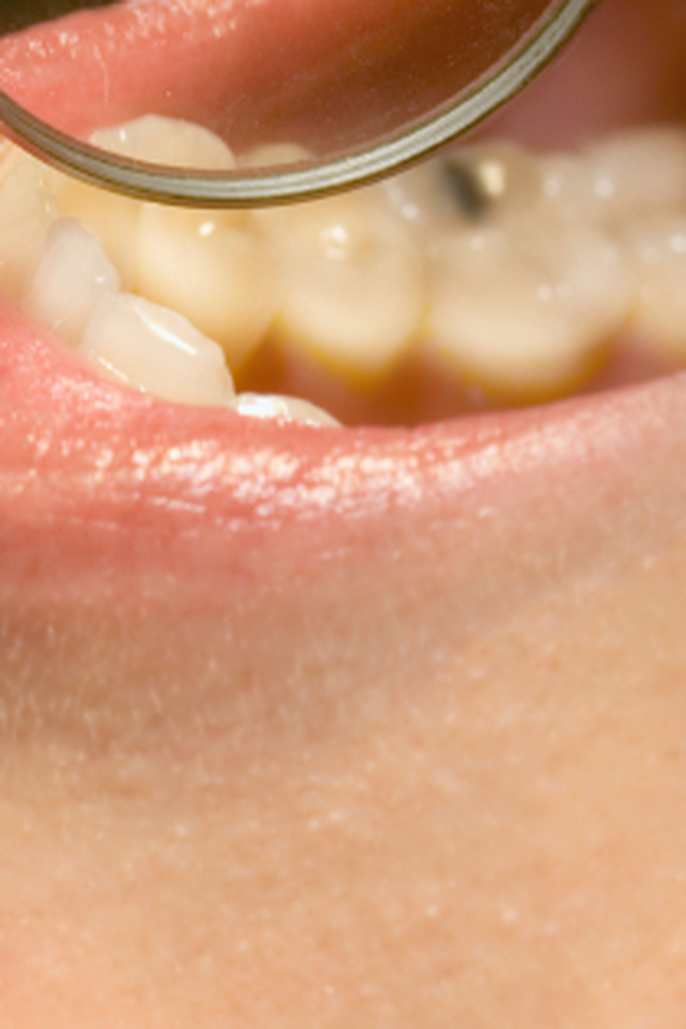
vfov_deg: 6.4
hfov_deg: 4.2
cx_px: 268
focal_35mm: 324
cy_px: 165
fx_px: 9260
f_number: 11
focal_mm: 80
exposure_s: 1/60
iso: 200
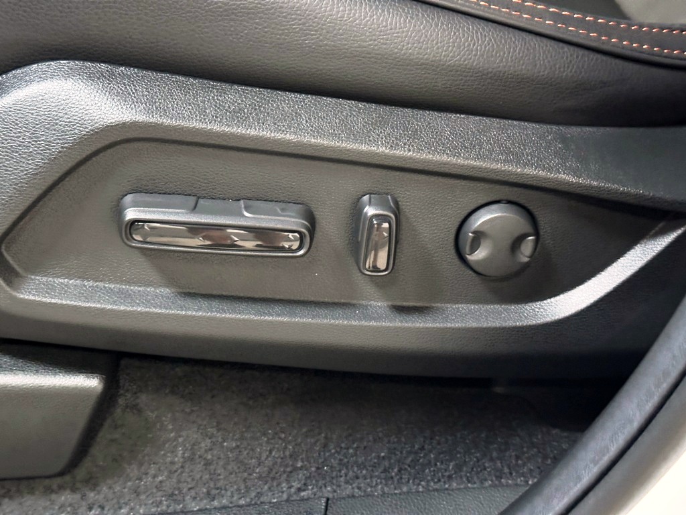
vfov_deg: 30.3
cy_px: 258
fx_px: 951
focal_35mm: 48
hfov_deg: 39.7
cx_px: 343
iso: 800
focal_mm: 6.86
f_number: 1.78
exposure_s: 1/17
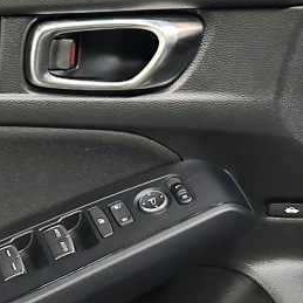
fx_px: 832
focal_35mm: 84
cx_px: -55
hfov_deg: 19.5
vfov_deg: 20.5
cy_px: 211
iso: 800
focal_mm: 6.86
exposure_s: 1/40
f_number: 1.78
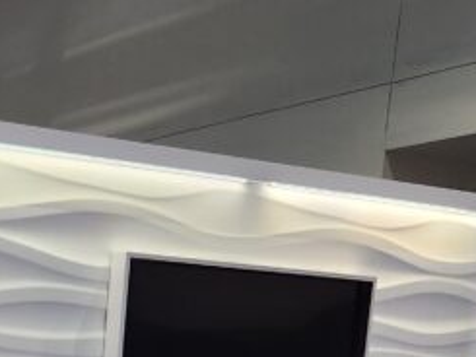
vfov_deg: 13.8
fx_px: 1321
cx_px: -161
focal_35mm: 96
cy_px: 636
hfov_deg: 18.8
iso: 320
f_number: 1.8
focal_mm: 5.4
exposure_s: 1/120
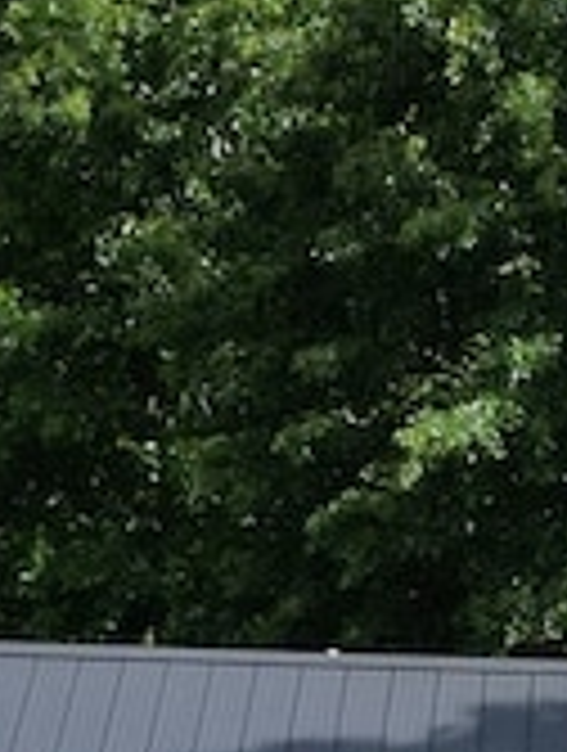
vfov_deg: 10.9
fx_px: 3742
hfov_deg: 7.9
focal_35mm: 172
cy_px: 1261
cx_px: -878
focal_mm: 6.72
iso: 100
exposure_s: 1/2500
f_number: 1.7
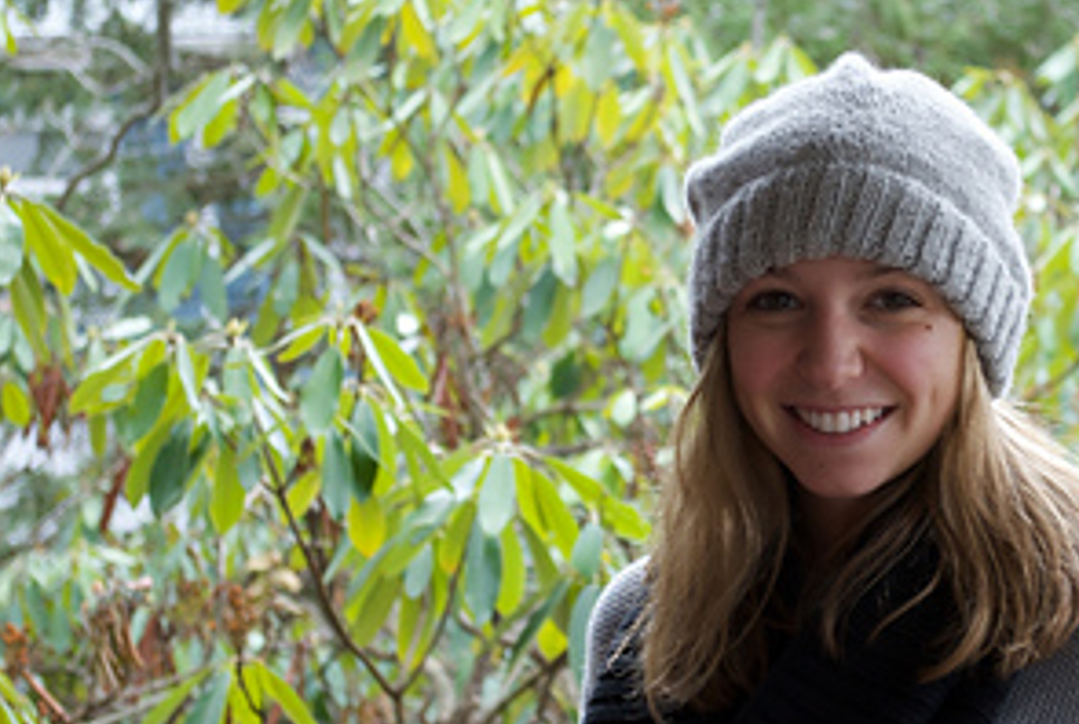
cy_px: 349
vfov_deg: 10.4
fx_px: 3964
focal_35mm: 132
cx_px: 838
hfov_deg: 15.4
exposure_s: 1/30
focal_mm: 52
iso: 200
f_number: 5.6
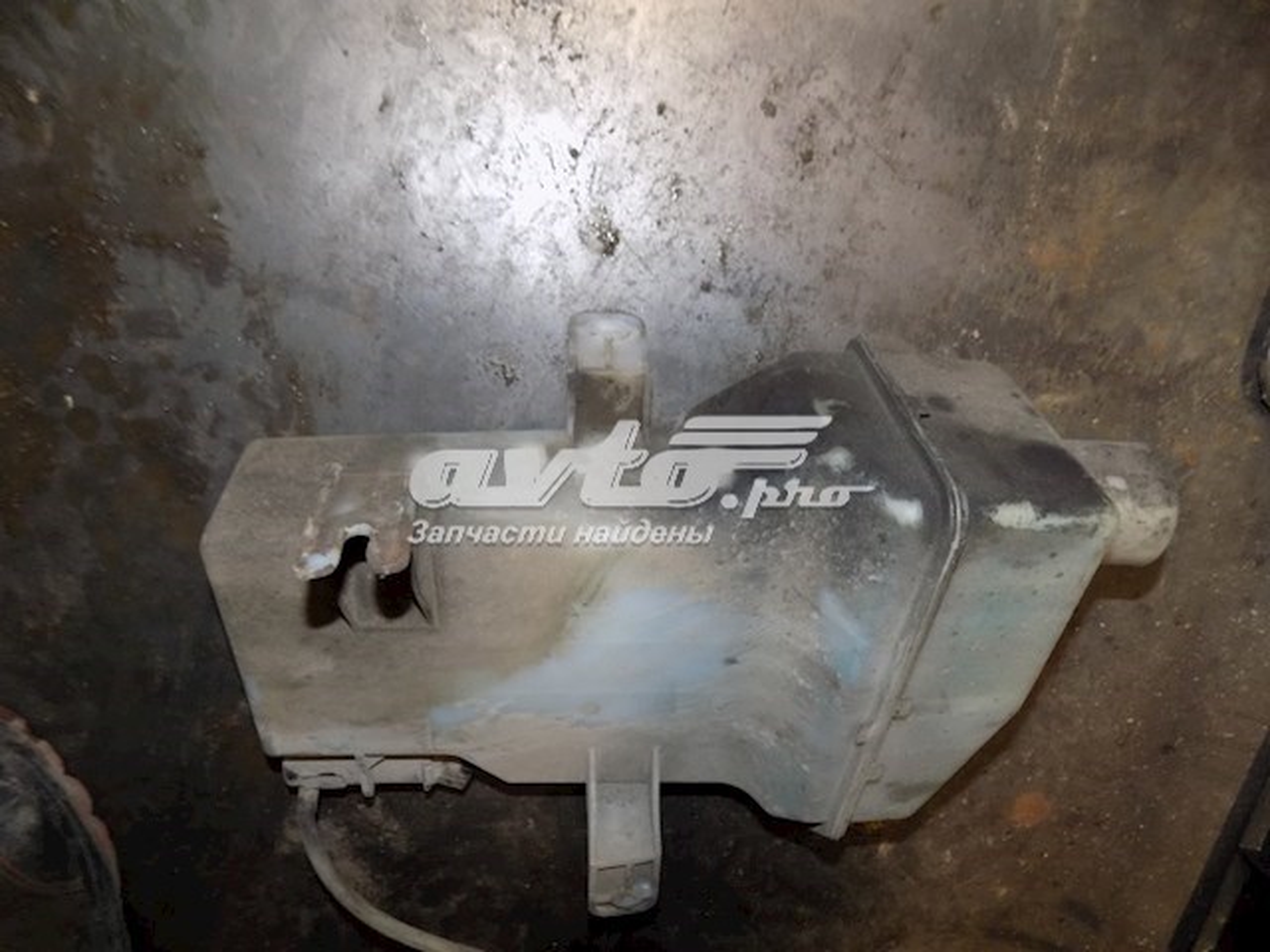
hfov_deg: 73.9
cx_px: 635
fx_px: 844
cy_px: 476
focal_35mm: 23
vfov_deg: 58.9
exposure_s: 1/30
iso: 200
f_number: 3.1
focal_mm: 4
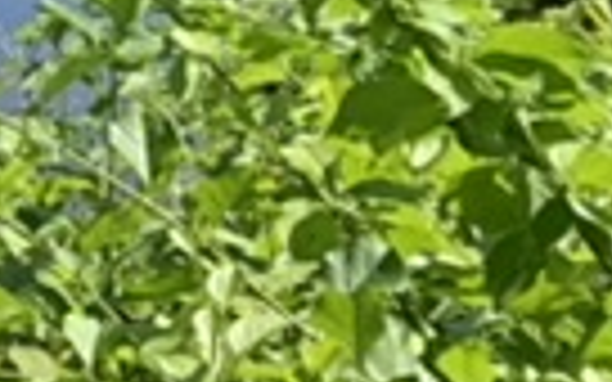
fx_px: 3453
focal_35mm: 207
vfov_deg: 5.8
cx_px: -1444
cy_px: -881
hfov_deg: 8.1
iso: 25
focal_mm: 4.25
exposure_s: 1/2545
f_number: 1.8
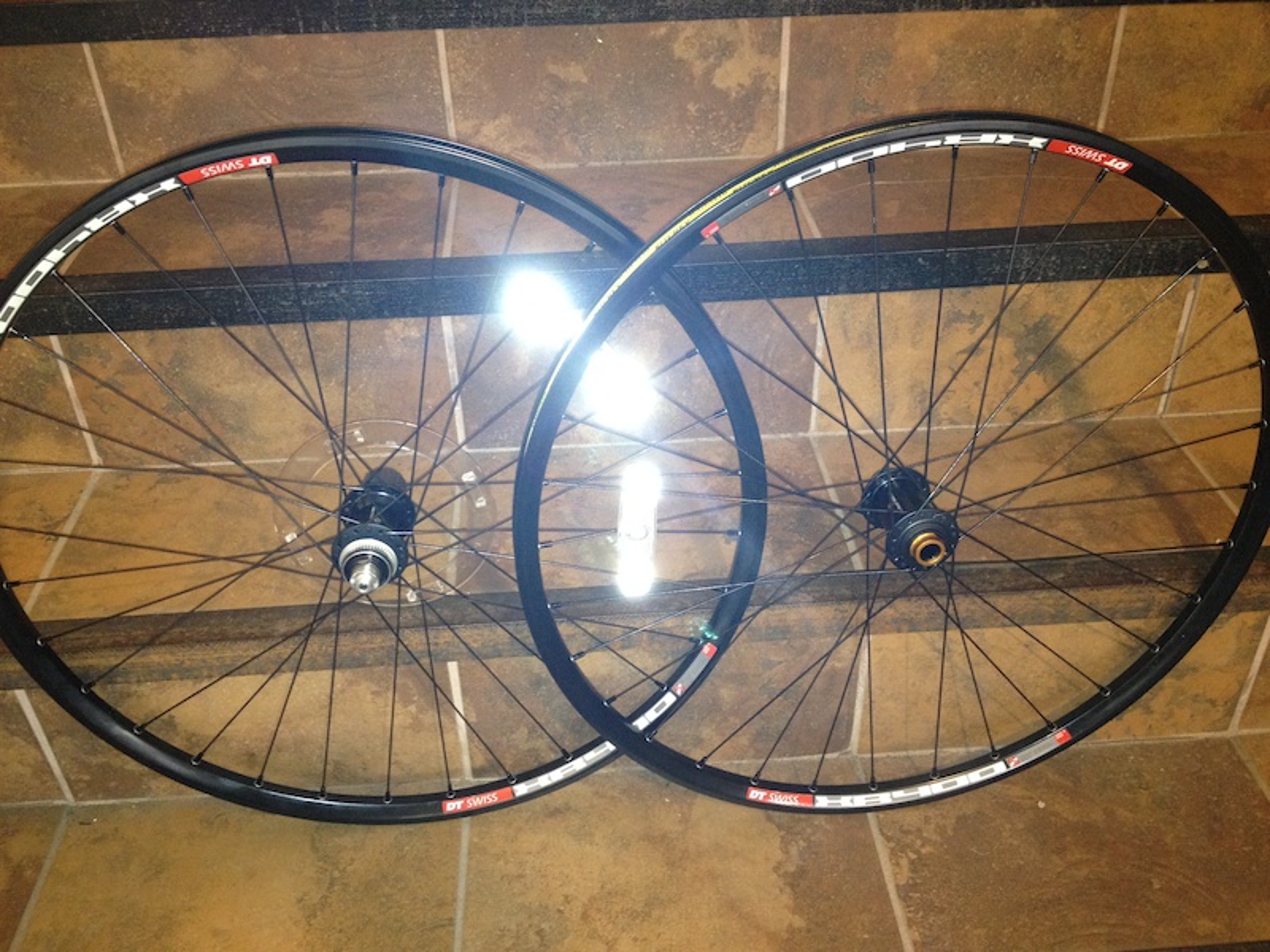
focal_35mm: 35
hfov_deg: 52.6
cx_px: 635
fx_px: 1284
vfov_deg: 40.7
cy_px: 476
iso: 250
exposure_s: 1/16
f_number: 2.4
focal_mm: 4.28
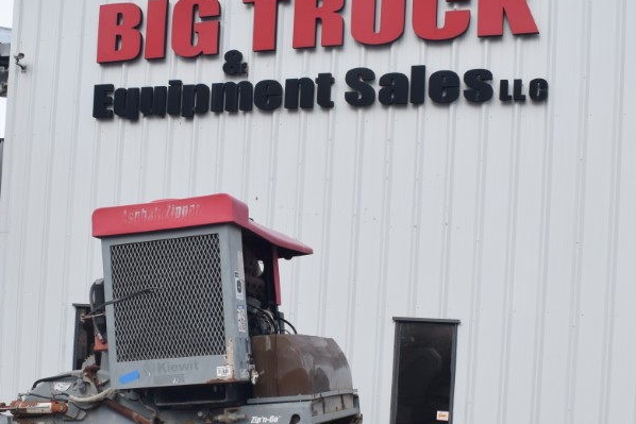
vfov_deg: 25.5
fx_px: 919
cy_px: 343
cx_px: 262
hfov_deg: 38.1
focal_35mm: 52
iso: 200
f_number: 8
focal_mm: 18
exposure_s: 1/250
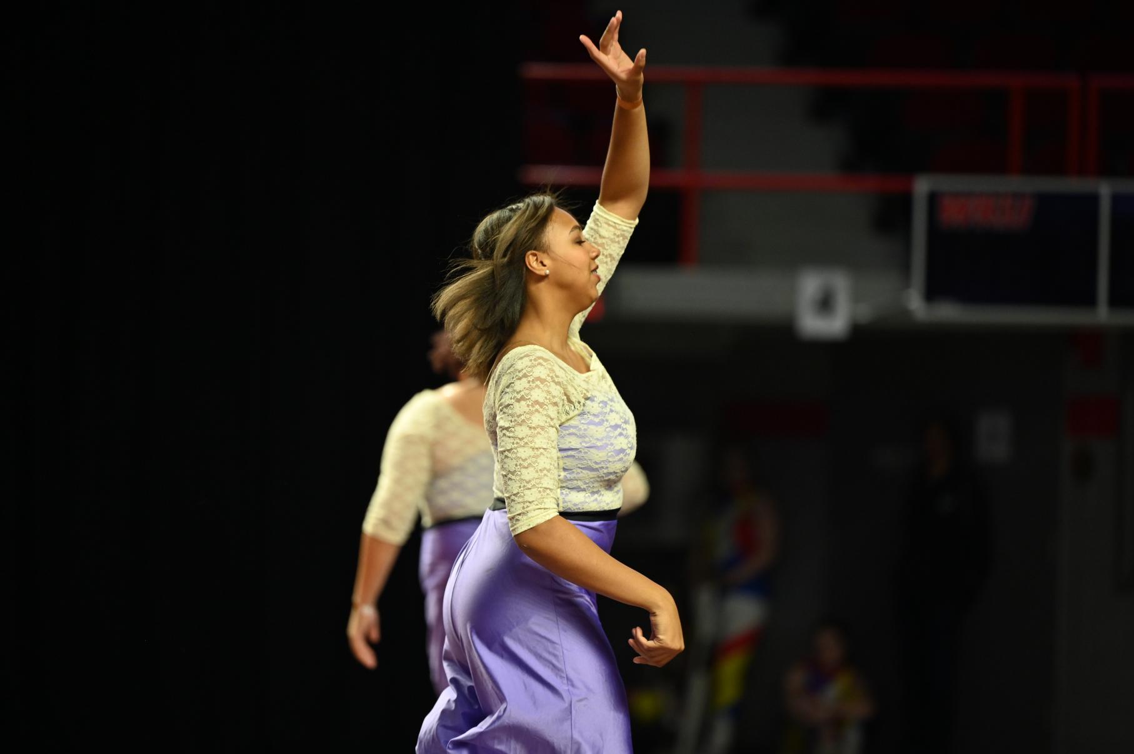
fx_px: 6296
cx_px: 567
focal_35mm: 200
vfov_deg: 6.9
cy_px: 377
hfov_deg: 10.3
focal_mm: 200
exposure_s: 1/1000
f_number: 2.8
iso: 1600
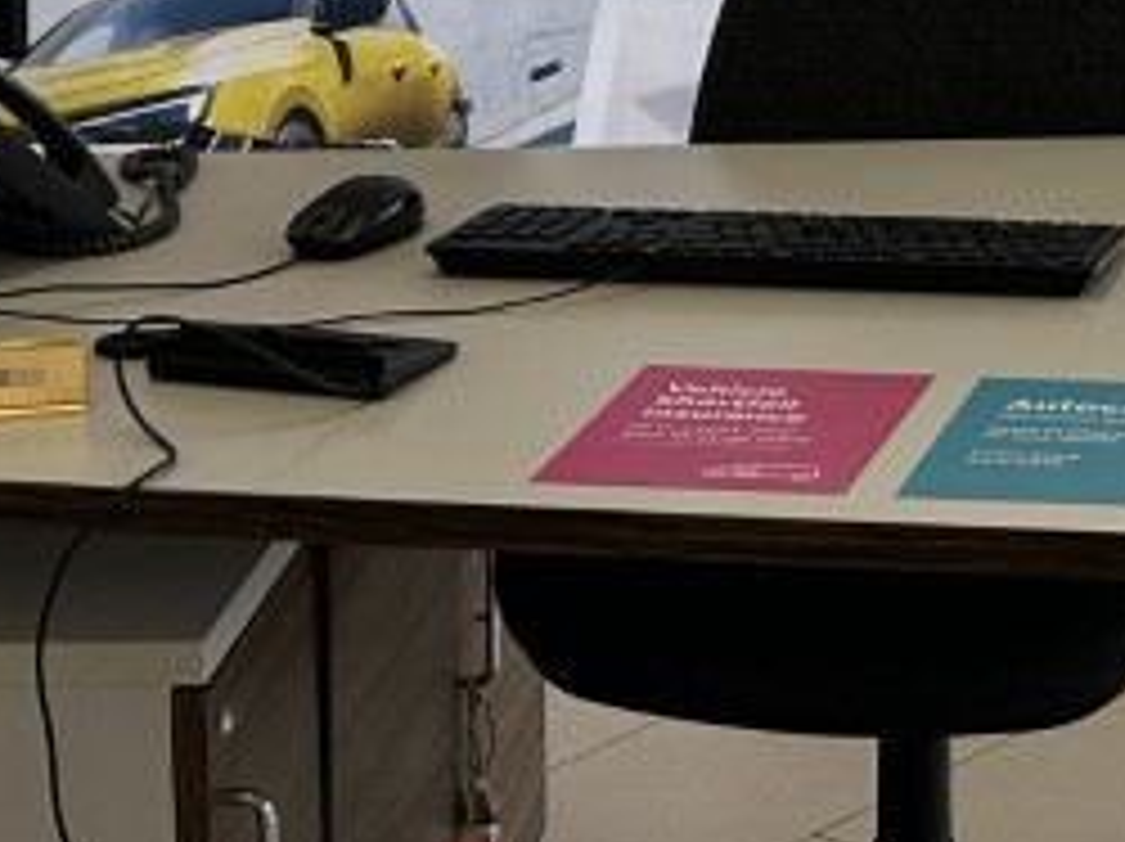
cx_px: 1332
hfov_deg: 15.2
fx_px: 4059
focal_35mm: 125
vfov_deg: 11.4
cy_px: -342
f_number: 1.5
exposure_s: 1/330
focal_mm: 5.7
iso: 50
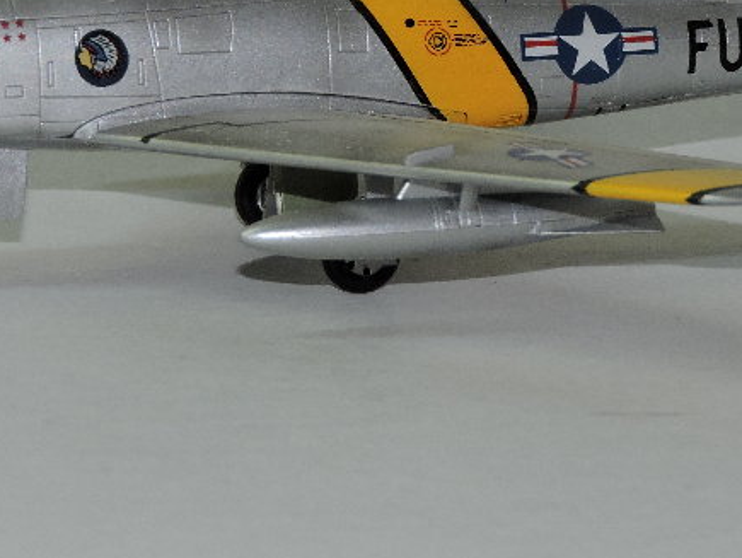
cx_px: 377
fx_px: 6650
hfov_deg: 6.4
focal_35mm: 310
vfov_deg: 4.8
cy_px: 54
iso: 200
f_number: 5.2
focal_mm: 26.9
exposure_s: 1/60
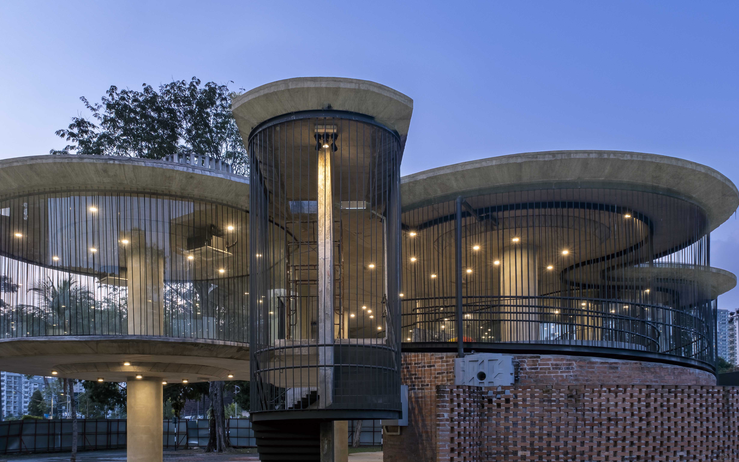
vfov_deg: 40.4
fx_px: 624
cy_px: 276
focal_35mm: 31
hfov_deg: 61.2
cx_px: 346
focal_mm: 16
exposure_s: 1/1.25
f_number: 11
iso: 200
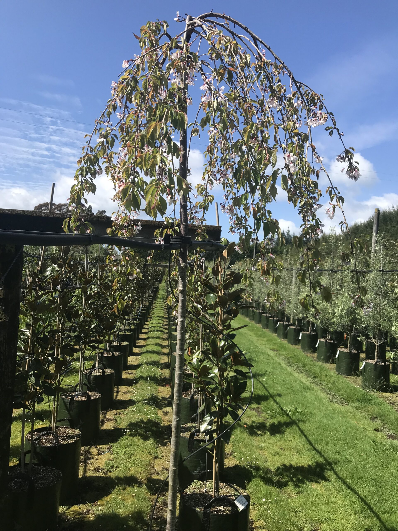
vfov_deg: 63.4
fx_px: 429
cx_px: 199
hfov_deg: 49.7
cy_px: 266
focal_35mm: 28
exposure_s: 1/1880
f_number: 1.8
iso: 20
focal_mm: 3.99
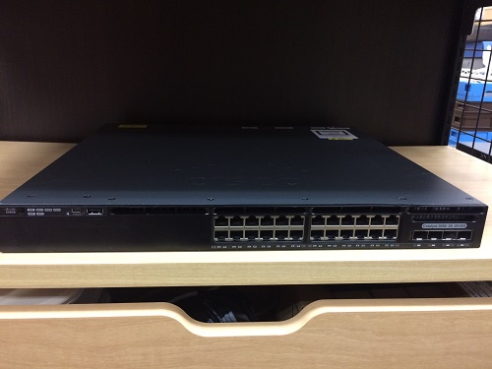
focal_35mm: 29
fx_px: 412
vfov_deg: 48.2
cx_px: 246
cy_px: 184
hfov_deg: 61.7
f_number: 2.2
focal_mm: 4.15
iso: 320
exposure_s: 1/24
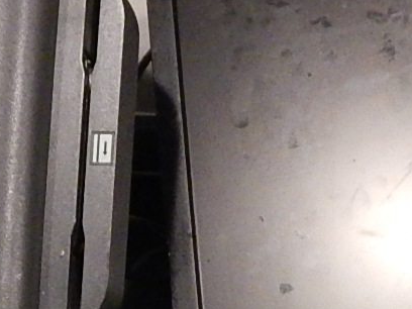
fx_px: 1523
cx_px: 163
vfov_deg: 11.3
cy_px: 390
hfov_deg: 15.4
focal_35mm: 128
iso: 200
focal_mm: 4
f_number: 3
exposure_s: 1/10
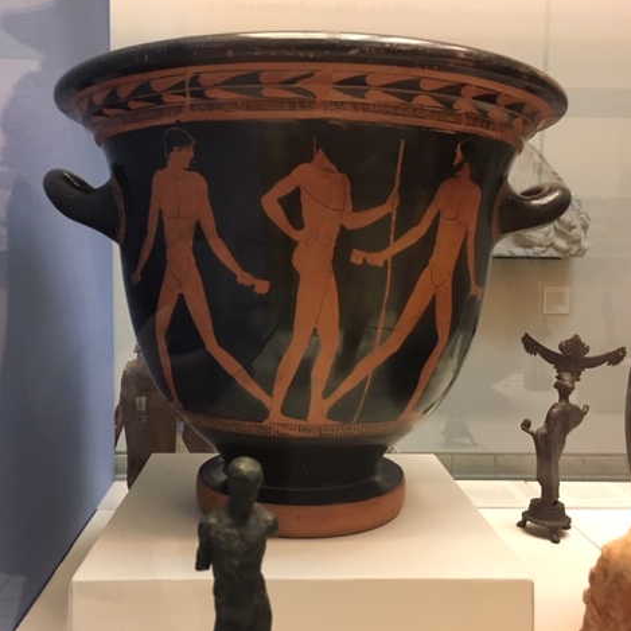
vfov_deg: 47.2
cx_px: 300
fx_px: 722
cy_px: 313
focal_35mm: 35
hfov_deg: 47.2
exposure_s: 1/25
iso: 200
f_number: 2.2
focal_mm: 4.15
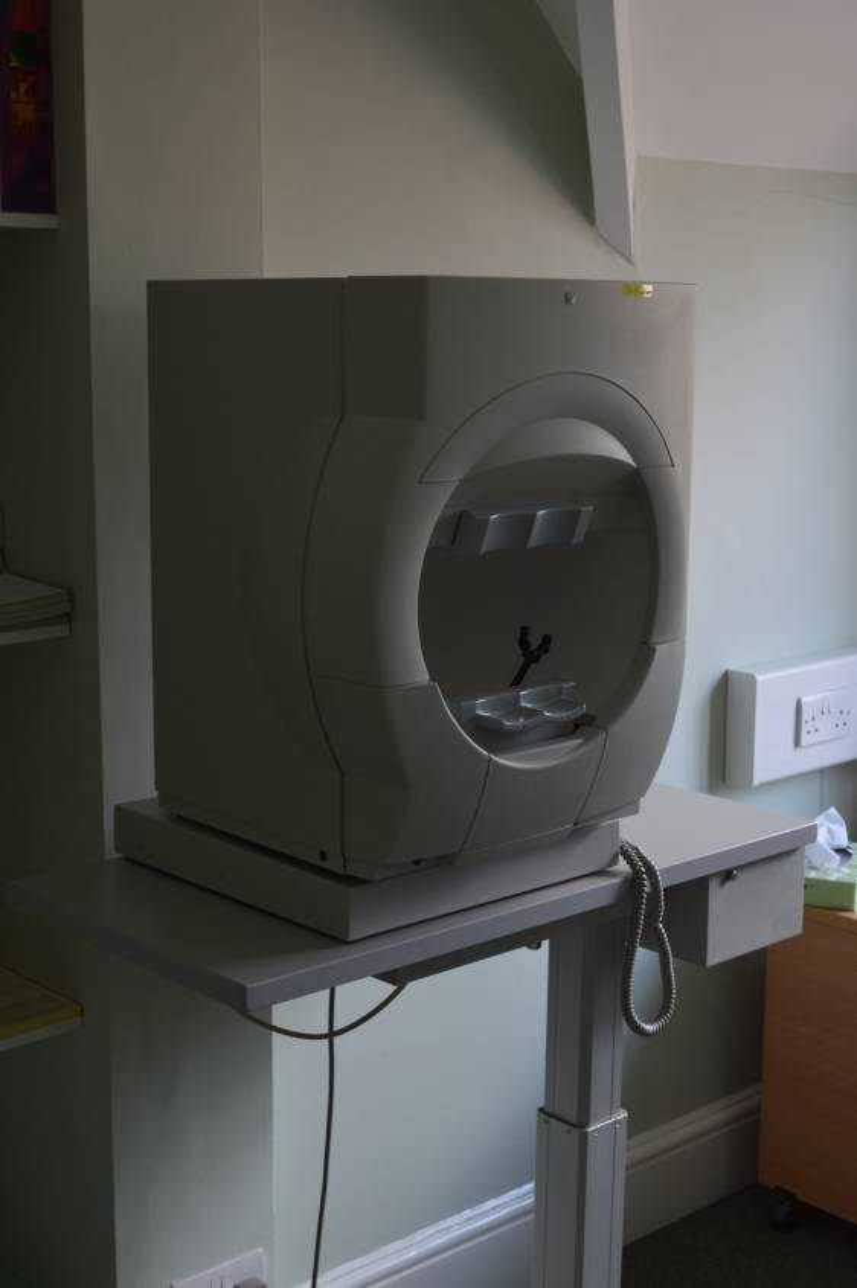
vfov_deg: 37.9
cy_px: 644
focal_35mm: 52
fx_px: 1878
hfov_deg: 25.7
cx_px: 428
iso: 400
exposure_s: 1/40
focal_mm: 35
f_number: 5
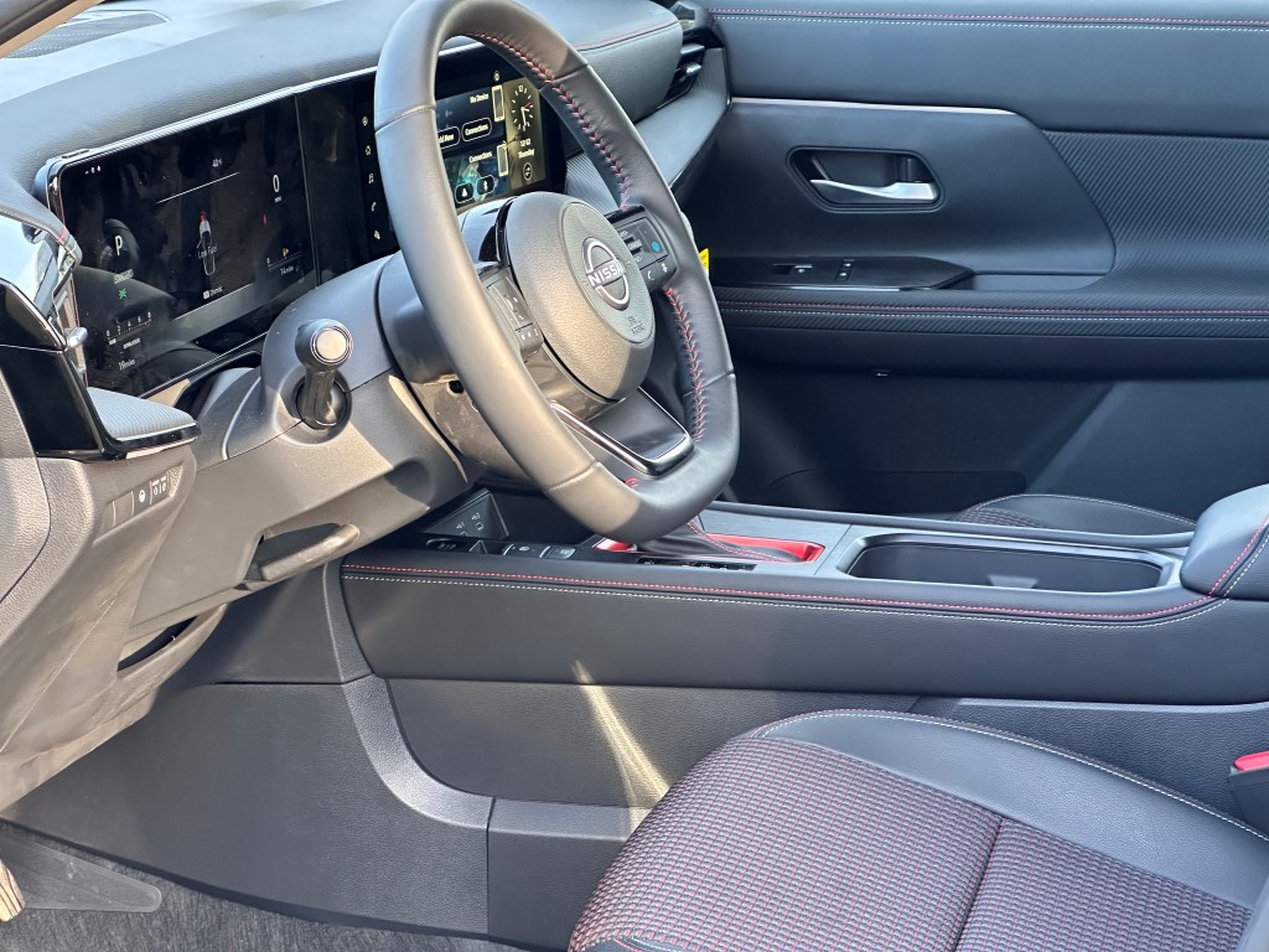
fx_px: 2823
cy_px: 476
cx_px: 634
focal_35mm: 77
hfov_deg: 25.3
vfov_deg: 19.1
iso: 250
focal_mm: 9
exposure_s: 1/63
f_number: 2.8
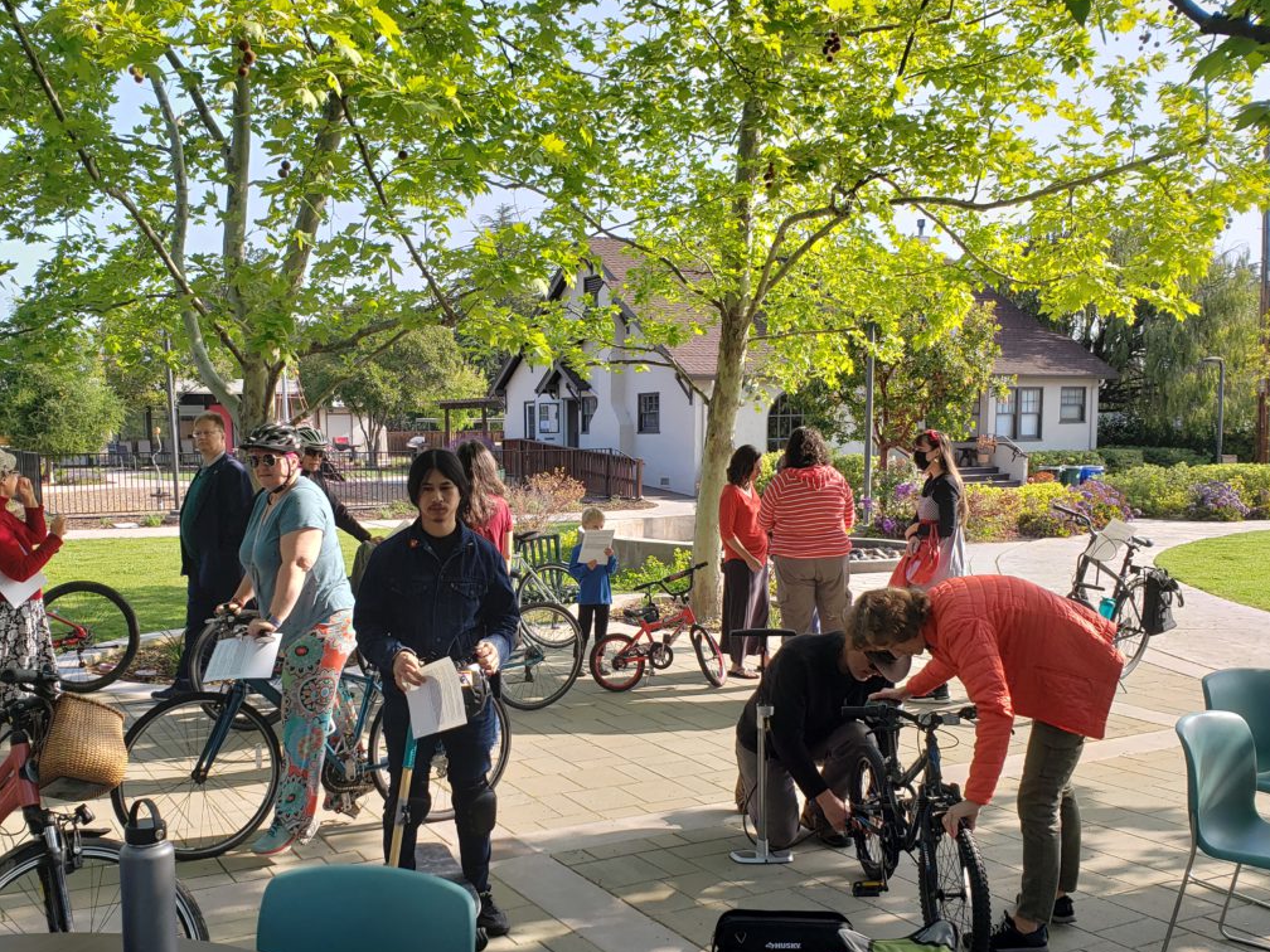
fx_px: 1211
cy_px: 575
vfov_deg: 42.7
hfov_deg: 54.8
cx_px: 483
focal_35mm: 33
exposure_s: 1/559
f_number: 2.4
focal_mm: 4.3
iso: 50
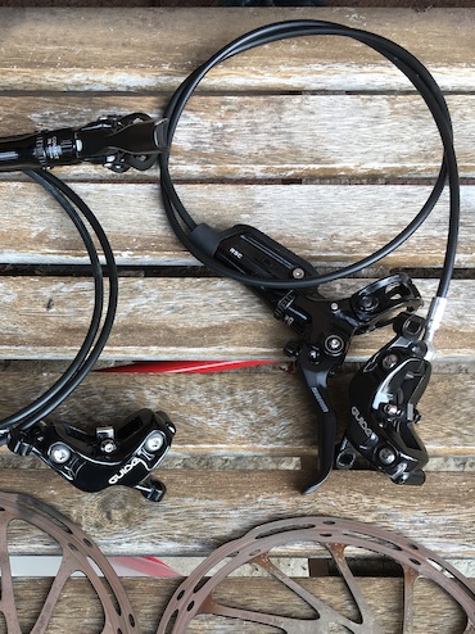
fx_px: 861
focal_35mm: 47
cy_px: 433
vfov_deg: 39.9
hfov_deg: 30.1
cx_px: 96
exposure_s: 1/105
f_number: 2.2
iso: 25
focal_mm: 4.15
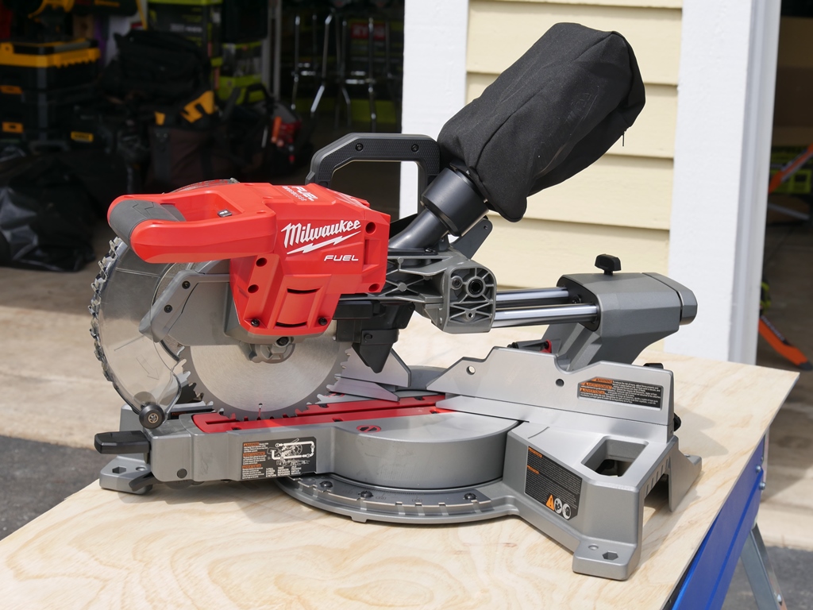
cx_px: 406
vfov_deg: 18.4
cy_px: 305
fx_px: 1879
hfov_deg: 24.4
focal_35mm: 80
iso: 200
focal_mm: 40
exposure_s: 1/400
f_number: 7.1
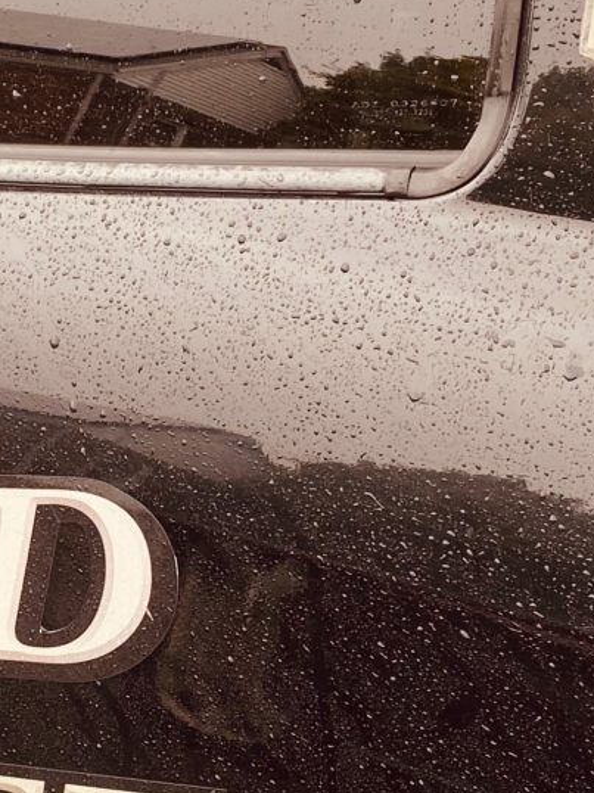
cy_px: 486
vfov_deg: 19.8
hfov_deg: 14.6
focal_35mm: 99
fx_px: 2267
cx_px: -35
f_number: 1.8
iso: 50
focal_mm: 4.25
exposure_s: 1/122
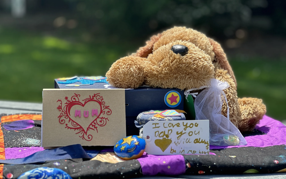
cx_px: 143
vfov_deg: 15.9
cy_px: 83
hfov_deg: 25.2
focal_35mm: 82
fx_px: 639
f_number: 2.8
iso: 32
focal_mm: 9
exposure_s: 1/346
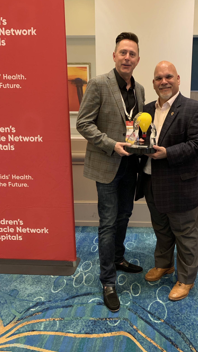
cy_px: 172
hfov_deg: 39.6
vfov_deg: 66.1
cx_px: 134
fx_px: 271
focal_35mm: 29
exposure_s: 1/40
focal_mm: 4.25
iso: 400
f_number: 1.8
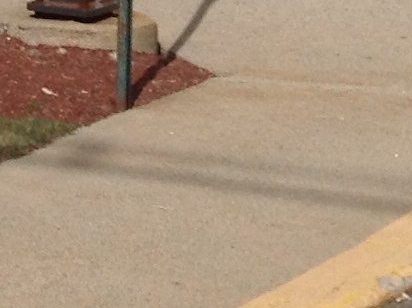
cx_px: -488
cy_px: -505
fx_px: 2615
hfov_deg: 8.4
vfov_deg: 6.3
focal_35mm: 220
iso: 50
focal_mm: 4.28
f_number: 2.4
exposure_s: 1/3788
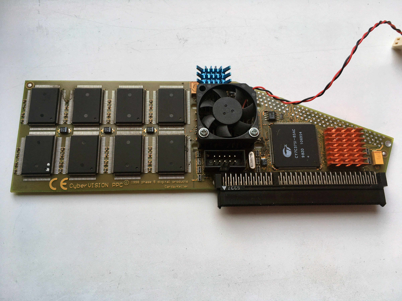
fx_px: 337
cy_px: 150
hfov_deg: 61.7
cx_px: 201
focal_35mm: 29
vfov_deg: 48.2
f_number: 2.2
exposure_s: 1/50
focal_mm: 4.15
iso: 25
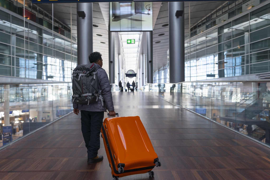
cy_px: 90
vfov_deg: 37.8
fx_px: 262
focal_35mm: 35
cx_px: 135
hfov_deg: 54.4
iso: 200
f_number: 2.8
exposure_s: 1/250
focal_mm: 35
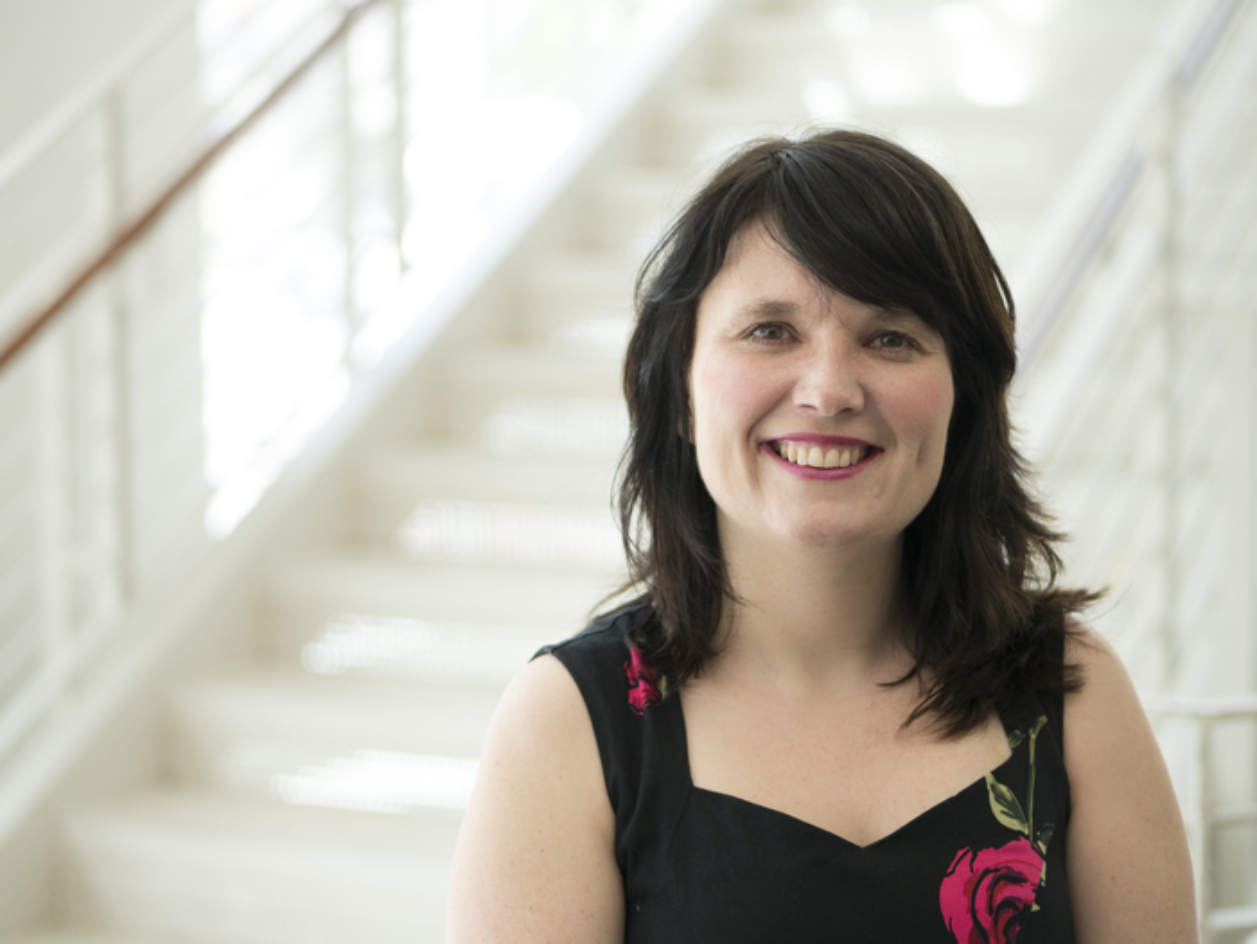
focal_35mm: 86
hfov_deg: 22.7
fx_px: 3125
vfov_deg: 17.2
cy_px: 472
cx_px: 628
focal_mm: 43
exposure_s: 1/320
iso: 200
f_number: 1.7
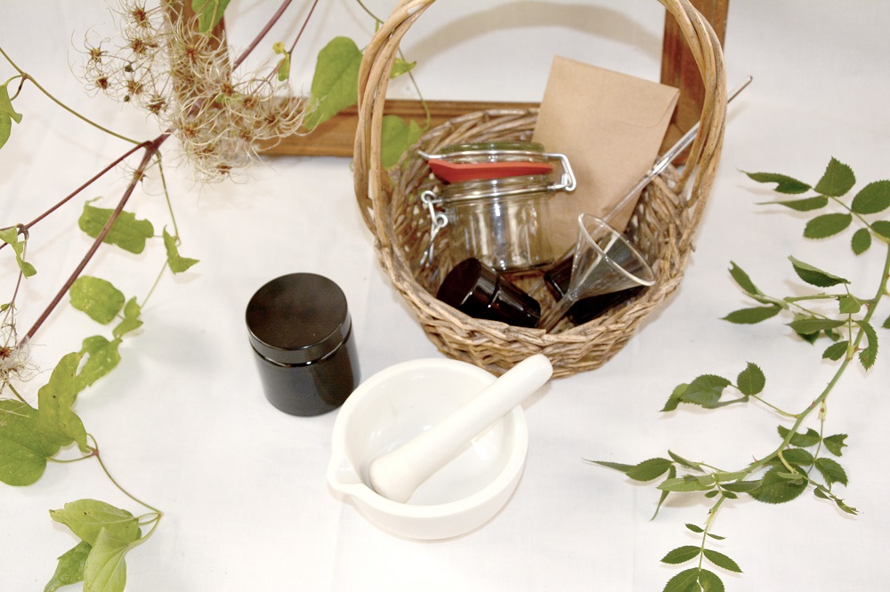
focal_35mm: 52
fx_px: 1297
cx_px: 445
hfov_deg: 37.9
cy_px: 296
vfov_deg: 25.7
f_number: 6.3
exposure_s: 1/160
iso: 500
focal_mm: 35
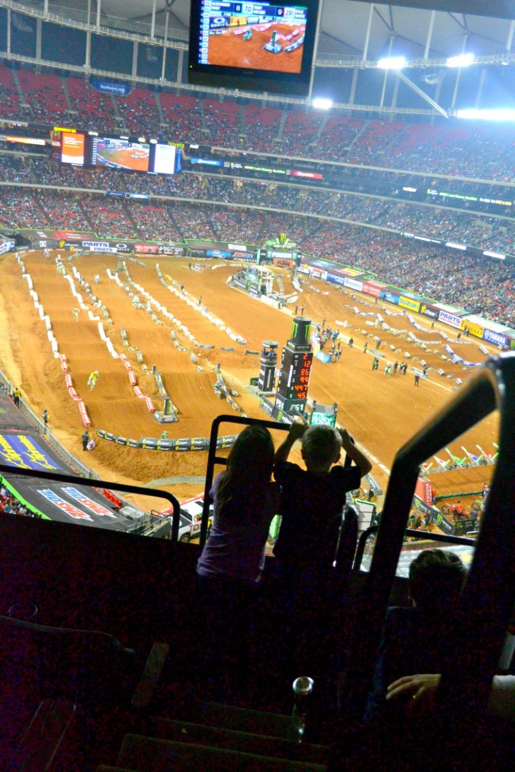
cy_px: 386
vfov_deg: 61.9
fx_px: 644
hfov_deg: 43.6
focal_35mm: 30
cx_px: 258
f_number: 3.8
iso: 3200
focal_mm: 20
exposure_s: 1/250
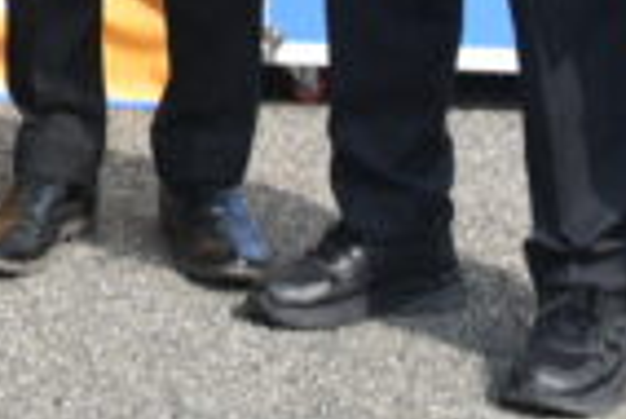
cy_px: -990
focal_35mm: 252
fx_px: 4386
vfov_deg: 5.1
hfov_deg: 7.8
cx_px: -670
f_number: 5
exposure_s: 1/200
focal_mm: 35
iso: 80
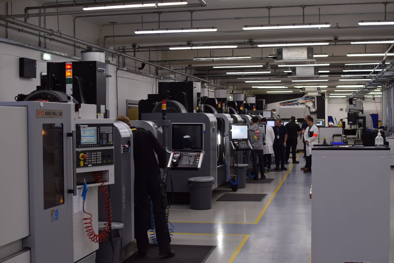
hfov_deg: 37.9
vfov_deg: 25.8
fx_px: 575
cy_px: 132
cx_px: 197
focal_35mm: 52
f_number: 4
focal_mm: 35
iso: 400
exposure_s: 1/125
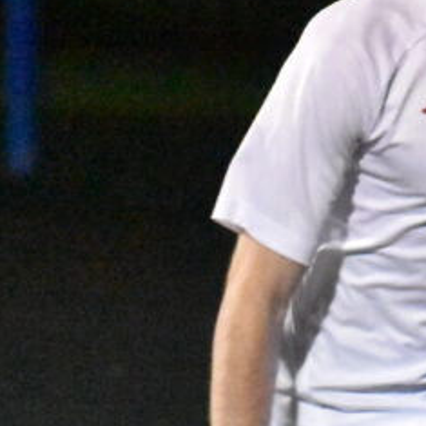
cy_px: 208
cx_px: 473
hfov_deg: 1.4
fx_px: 17418
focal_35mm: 1251
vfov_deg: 1.4
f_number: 5.3
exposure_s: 1/400
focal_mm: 210
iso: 25600
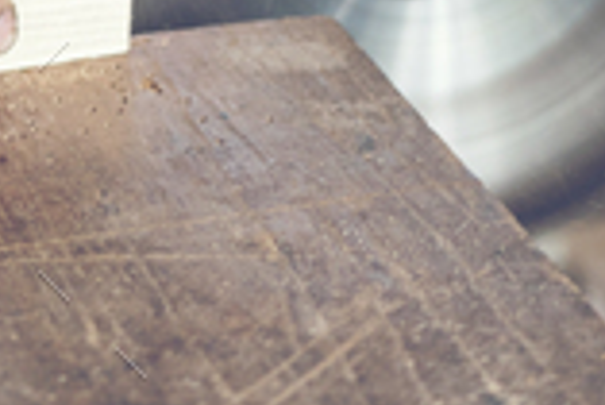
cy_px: -228
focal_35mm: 394
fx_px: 6627
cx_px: -81
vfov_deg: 3.5
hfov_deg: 5.2
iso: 320
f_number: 3.2
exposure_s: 1/60
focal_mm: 105
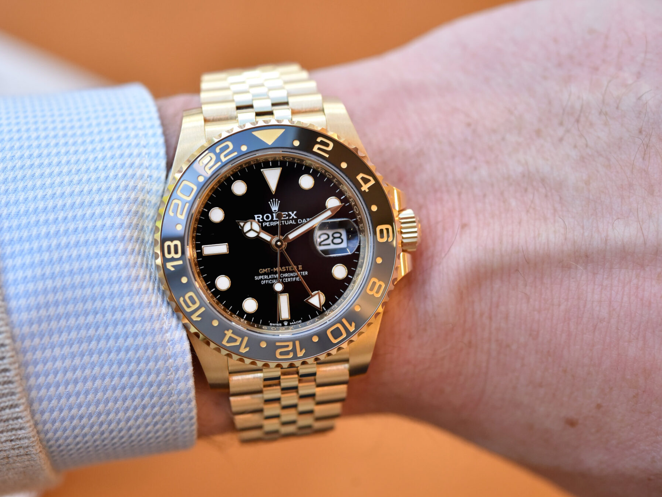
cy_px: 249
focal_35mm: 66
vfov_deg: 22.2
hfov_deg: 29.4
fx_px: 1262
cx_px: 284
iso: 2000
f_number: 5.6
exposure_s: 1/400
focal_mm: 60
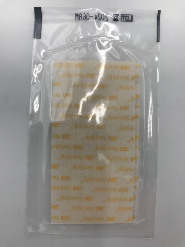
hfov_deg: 49.7
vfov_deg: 63.4
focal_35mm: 28
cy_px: 124
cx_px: 92
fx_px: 200
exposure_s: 1/60
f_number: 1.8
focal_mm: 3.99
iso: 32
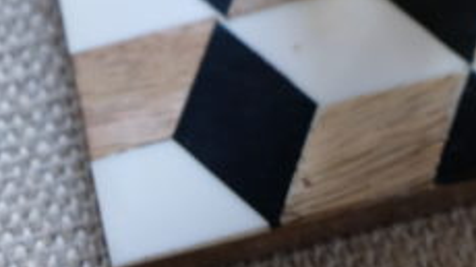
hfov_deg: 9.9
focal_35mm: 210
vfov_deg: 5.7
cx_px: 757
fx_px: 2649
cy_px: -225
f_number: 4
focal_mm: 30.2
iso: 800
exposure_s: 1/60
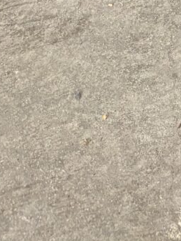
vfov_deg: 8.0
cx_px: 482
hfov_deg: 7.1
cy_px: -600
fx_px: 1345
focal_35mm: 193
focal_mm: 5.96
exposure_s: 1/71
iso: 125
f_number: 1.6
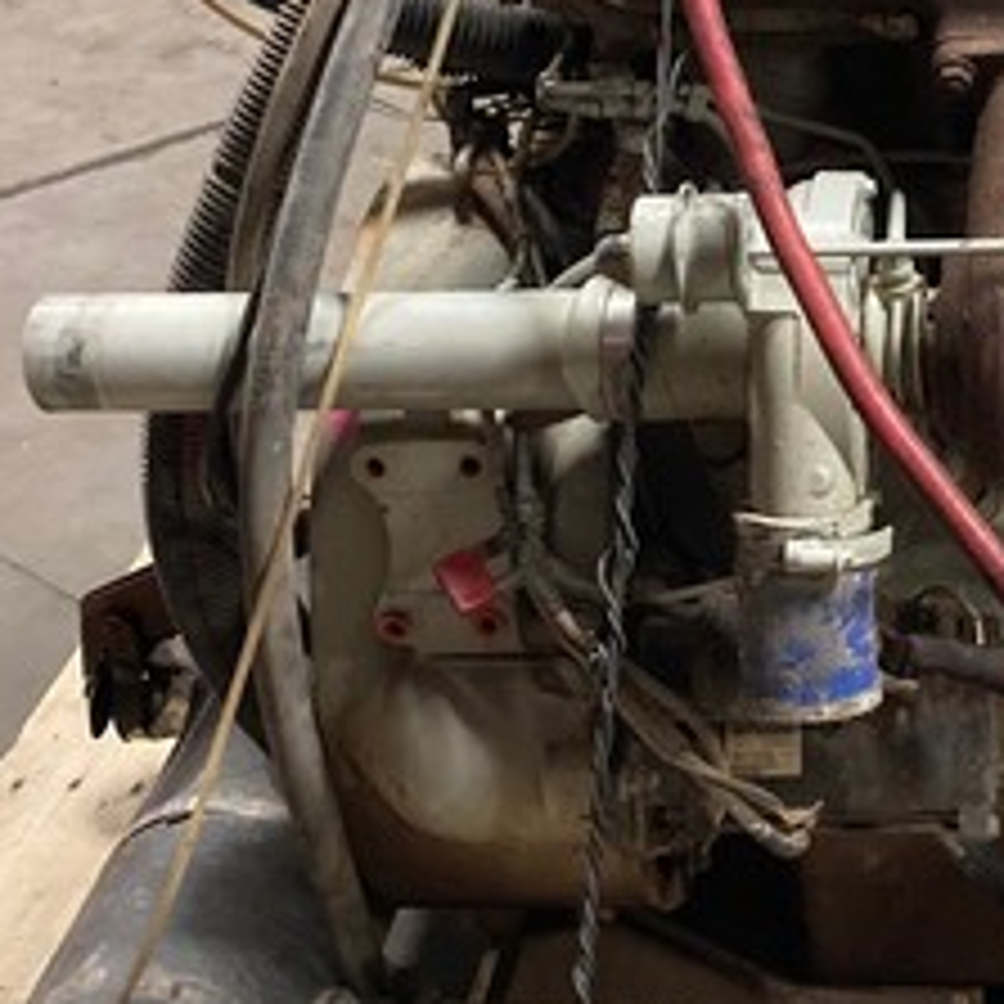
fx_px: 2330
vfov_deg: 23.9
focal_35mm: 71
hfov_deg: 23.3
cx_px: 995
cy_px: 194
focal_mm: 3.99
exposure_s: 1/30
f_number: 1.8
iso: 500
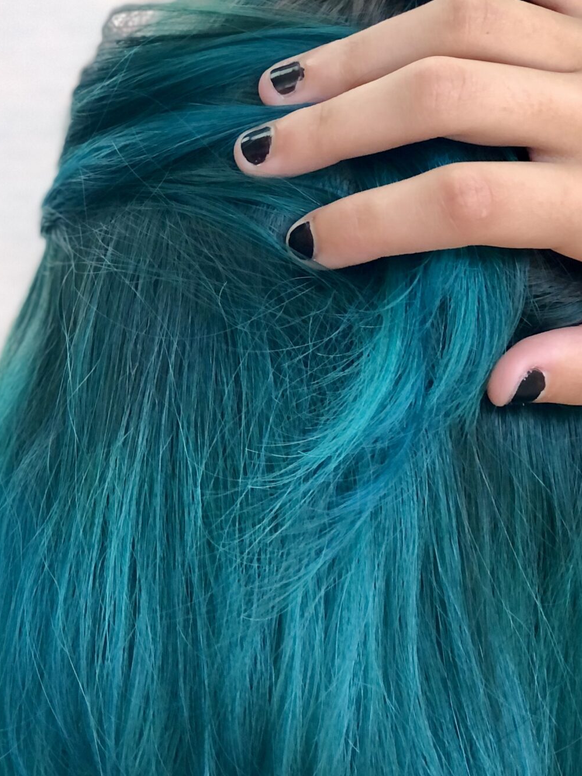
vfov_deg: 17.8
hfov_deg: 13.5
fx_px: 2466
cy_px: 580
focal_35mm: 110
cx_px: 321
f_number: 2.8
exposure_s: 1/30
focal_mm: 6.6
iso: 50
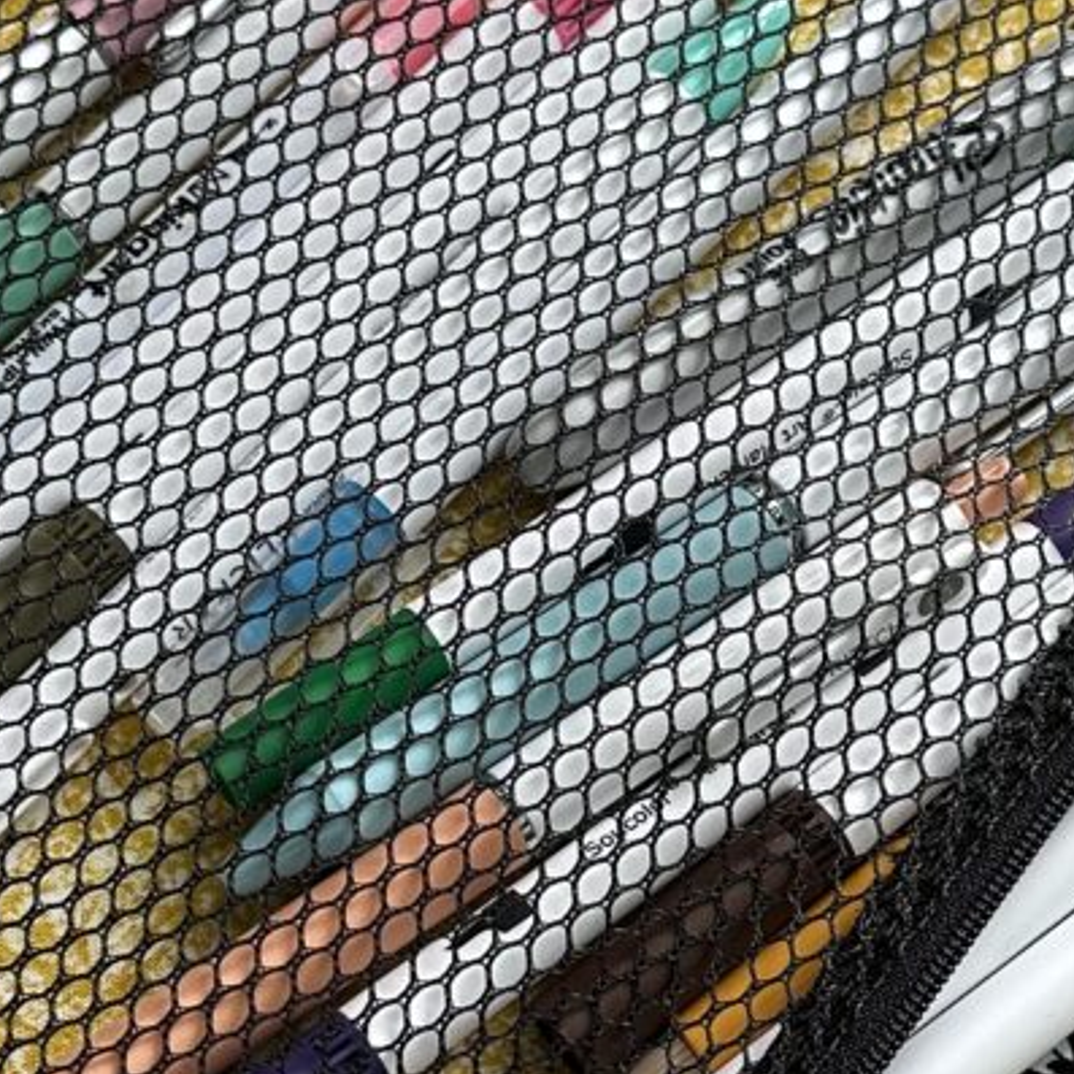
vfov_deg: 21.1
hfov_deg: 21.1
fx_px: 2878
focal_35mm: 82
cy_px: 647
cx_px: 528
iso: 200
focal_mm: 6.86
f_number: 1.78
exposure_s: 1/121
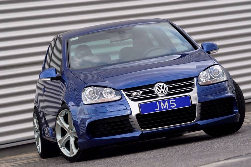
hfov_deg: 9.8
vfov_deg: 6.5
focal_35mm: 210
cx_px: 126
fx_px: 1464
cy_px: 84
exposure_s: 1/250
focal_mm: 140
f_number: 4
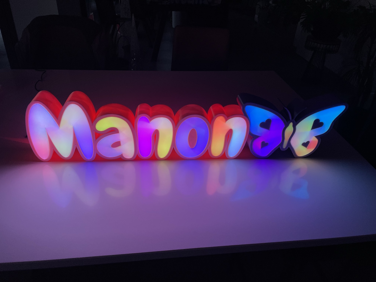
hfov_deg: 67.3
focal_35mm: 26
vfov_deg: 53.1
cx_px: 188
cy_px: 141
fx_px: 282
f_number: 1.6
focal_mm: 4.2
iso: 125
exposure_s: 1/103
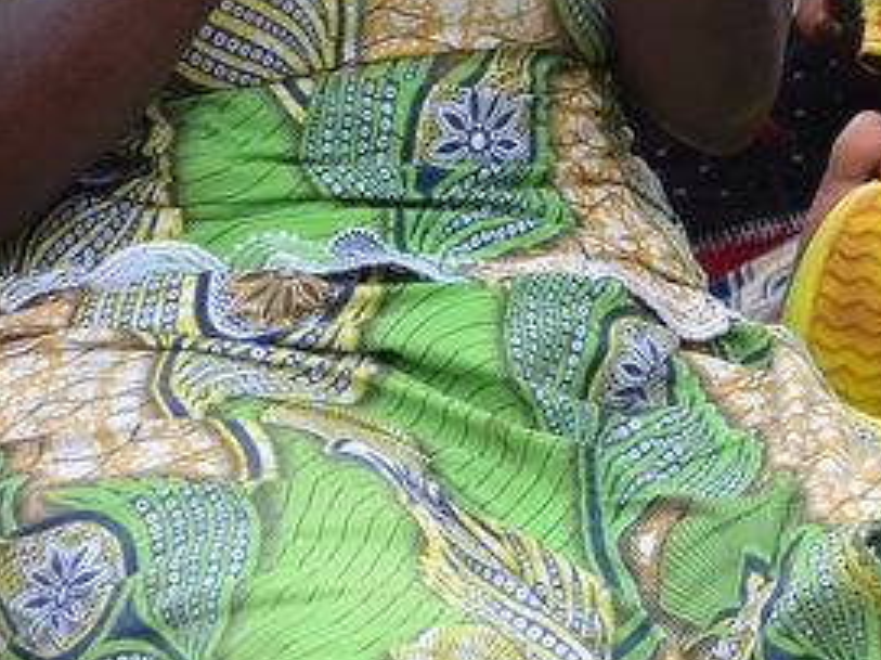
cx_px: 1450
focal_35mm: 218
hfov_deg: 8.8
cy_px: -239
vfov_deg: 6.7
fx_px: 5546
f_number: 5.6
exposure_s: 1/125
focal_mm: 40
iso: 220
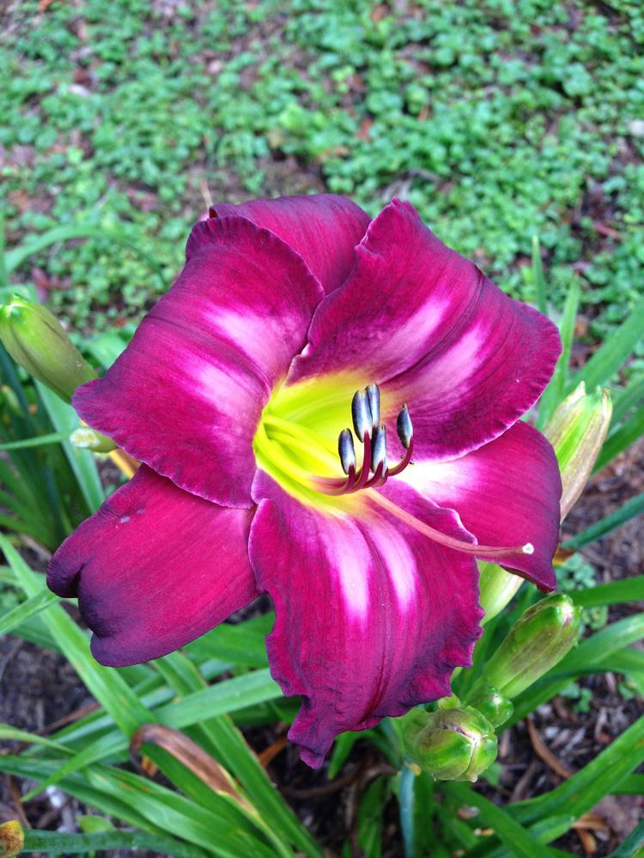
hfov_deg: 42.9
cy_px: 429
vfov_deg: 55.4
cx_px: 322
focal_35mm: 33
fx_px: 819
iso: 50
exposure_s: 1/40
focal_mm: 4.12
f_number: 2.4
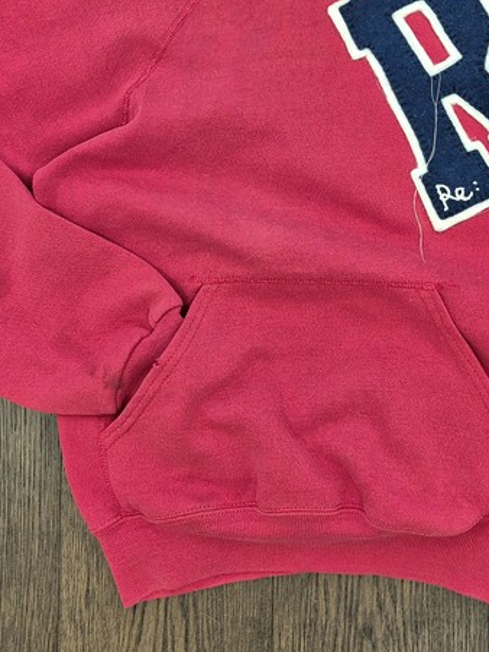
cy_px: 116
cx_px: 327
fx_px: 961
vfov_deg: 36.1
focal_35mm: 51
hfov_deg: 28.4
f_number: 1.8
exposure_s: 1/120
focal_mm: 5.4
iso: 400
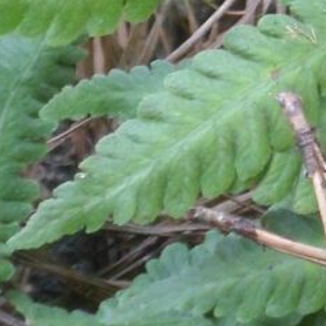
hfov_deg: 5.7
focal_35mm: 298
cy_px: -264
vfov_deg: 5.8
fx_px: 3175
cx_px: 729
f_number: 4.3
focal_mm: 8.1
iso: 240
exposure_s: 1/45
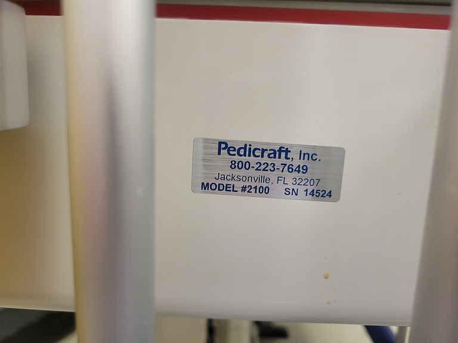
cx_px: 229
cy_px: 172
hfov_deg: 67.3
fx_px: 344
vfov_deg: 53.1
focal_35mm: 26
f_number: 1.8
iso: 640
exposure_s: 1/40
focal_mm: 5.4
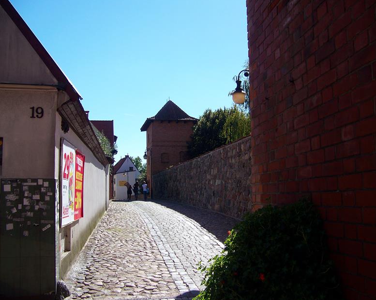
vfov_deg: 39.1
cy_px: 149
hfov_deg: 47.9
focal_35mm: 38
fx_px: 423
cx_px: 180
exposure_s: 1/800
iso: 64
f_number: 2.8
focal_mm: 5.85
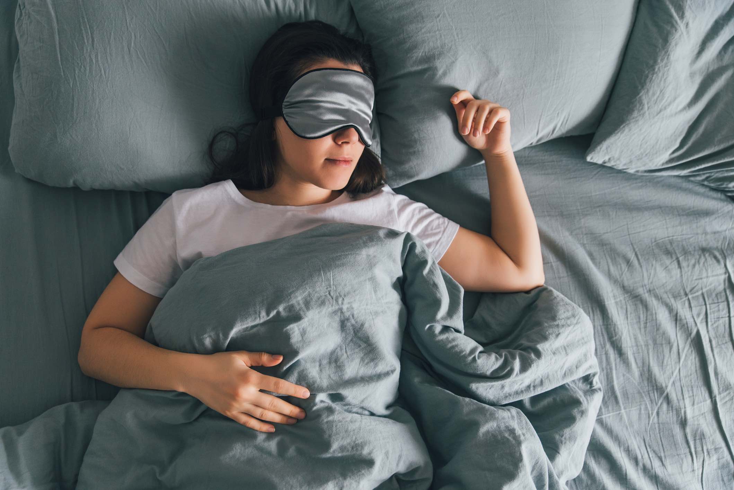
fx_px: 653
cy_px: 245
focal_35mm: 32
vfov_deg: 41.2
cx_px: 367
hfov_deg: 58.7
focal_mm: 32
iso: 500
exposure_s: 1/125
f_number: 2.8
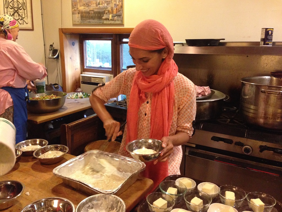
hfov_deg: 55.4
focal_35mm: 33
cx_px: 141
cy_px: 106
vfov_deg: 42.9
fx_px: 269
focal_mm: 4.12
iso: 500
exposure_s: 1/15
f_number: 2.4
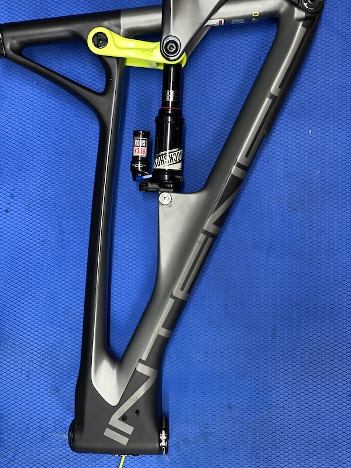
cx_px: 176
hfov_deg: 28.0
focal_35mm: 52
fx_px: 703
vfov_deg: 36.8
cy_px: 234
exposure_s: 1/20
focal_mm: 6
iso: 320
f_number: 2
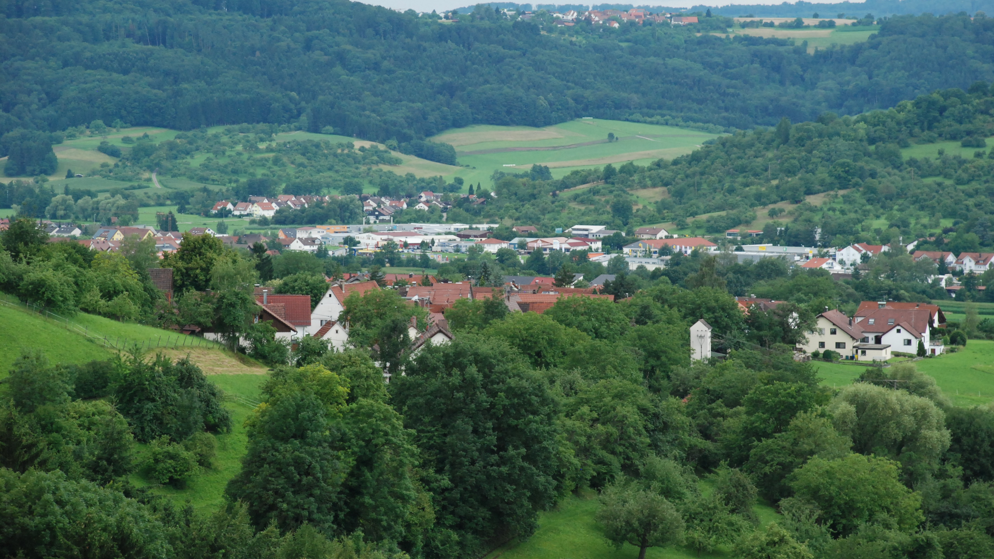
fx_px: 3968
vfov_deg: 8.1
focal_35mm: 151
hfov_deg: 14.3
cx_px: 498
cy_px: 229
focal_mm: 95
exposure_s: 1/500
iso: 800
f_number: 5.6
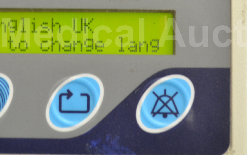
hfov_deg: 20.7
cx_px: 74
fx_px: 673
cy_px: 33
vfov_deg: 13.0
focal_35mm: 100
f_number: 4.5
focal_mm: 30
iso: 800
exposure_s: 1/30
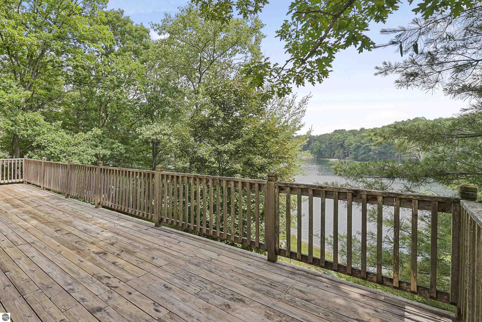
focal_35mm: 14
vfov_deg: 81.3
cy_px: 161
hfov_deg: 104.2
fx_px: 188
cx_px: 241
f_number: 10
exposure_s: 1/800
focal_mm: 14
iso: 2000
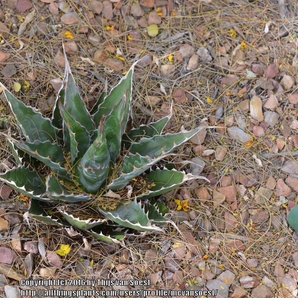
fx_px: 1130
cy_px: 150
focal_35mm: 116
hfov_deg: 15.0
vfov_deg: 15.0
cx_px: 84
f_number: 4.5
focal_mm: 60
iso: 400
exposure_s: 1/320
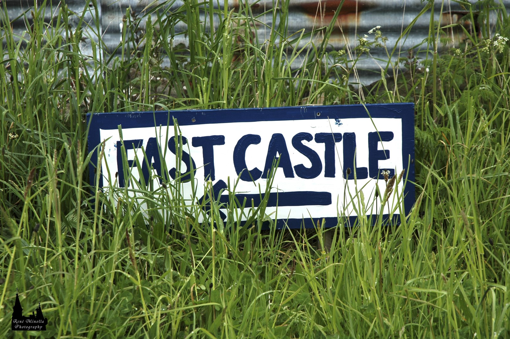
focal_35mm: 105
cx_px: 255
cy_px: 170
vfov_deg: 13.0
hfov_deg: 19.5
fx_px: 1486
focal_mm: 70
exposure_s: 1/200
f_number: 7.1
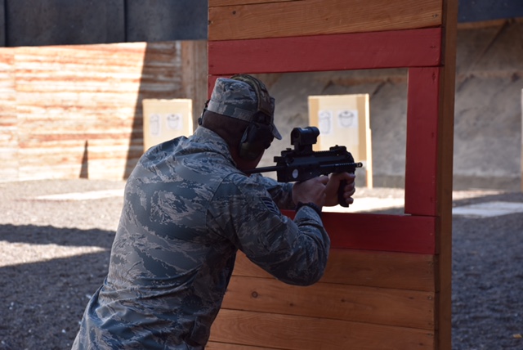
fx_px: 1352
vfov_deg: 14.7
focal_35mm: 93
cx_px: 262
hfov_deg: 21.9
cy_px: 175
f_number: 8
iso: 500
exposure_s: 1/500
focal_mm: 62
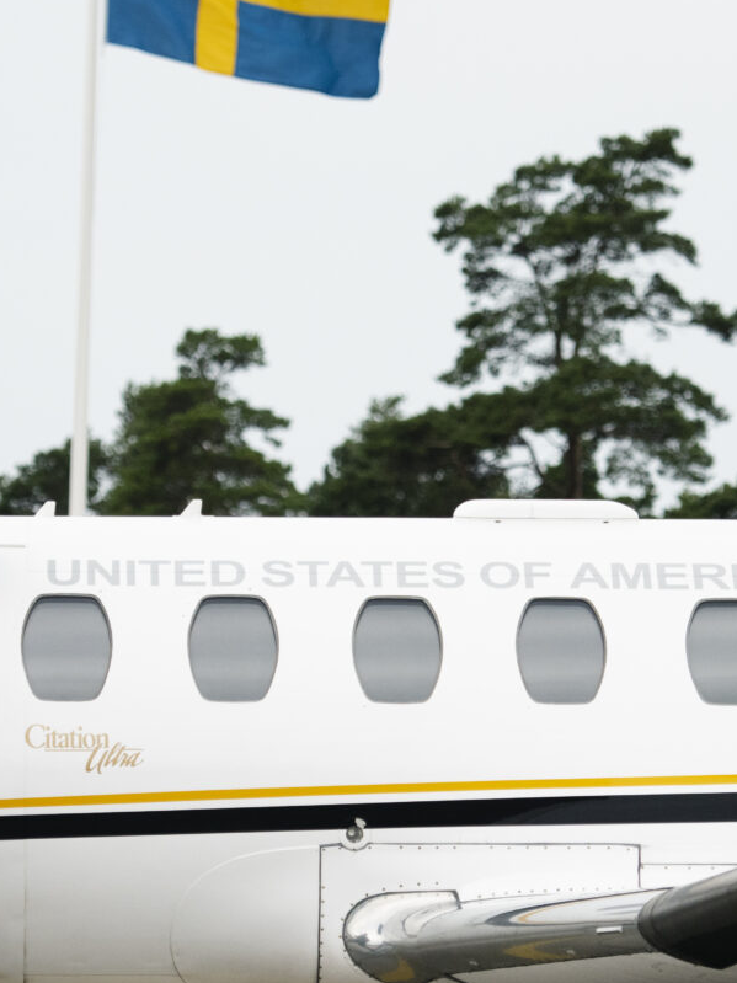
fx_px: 7354
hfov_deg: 5.7
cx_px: 427
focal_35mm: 259
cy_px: 530
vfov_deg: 7.6
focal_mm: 105
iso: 800
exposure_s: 1/8000
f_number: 2.8
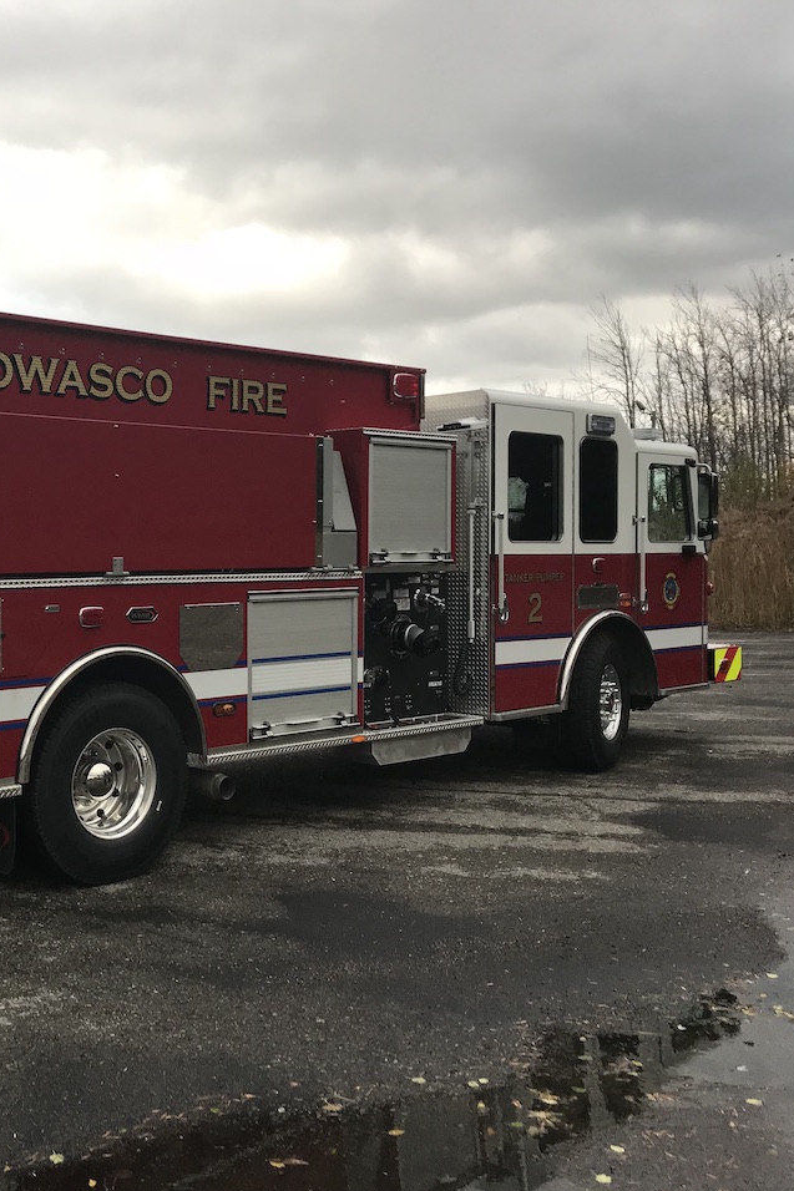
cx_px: 125
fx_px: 1291
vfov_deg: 49.6
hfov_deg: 32.9
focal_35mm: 39
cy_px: 597
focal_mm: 3.99
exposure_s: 1/120
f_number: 1.8
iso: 32
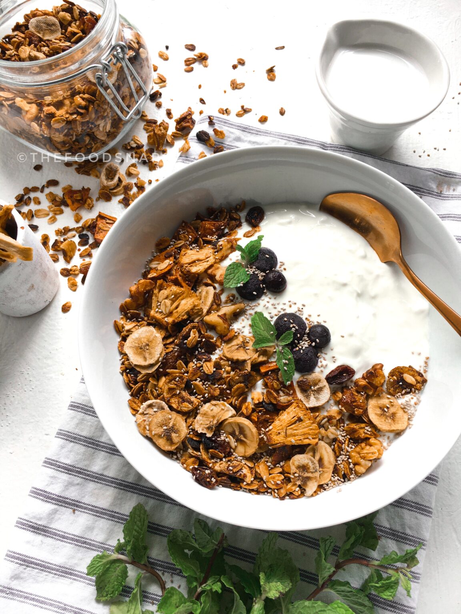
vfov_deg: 61.7
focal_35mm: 29
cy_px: 307
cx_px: 230
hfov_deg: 48.2
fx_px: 515
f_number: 2.2
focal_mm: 4.15
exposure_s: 1/50
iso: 25
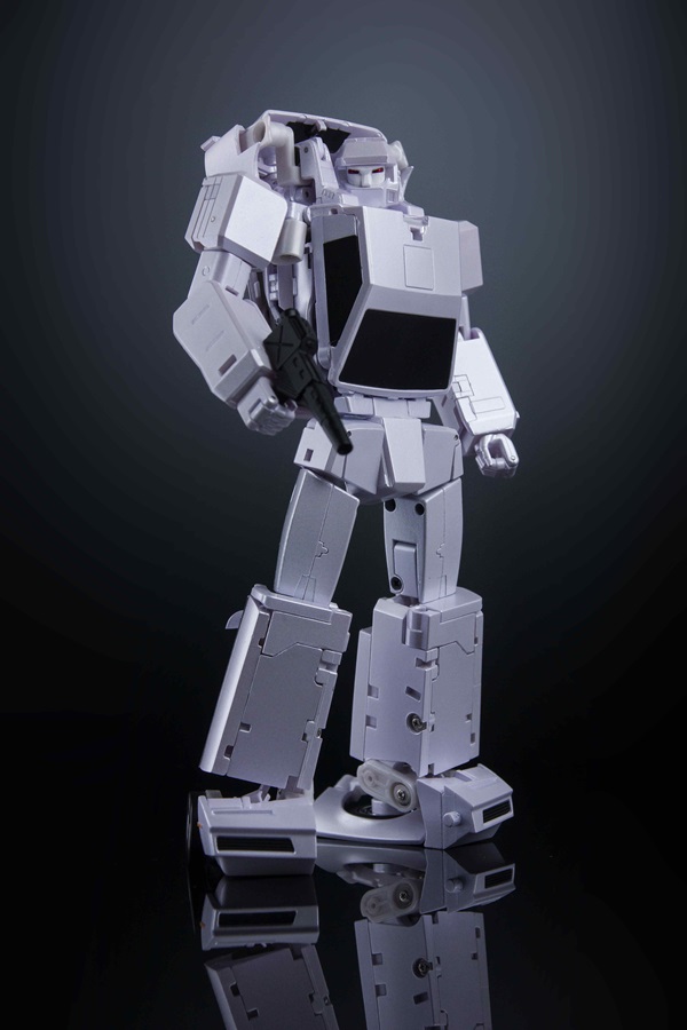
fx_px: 2147
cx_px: 344
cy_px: 515
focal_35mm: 75
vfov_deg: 27.0
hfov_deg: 18.2
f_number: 8
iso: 500
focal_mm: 50
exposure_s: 1/100
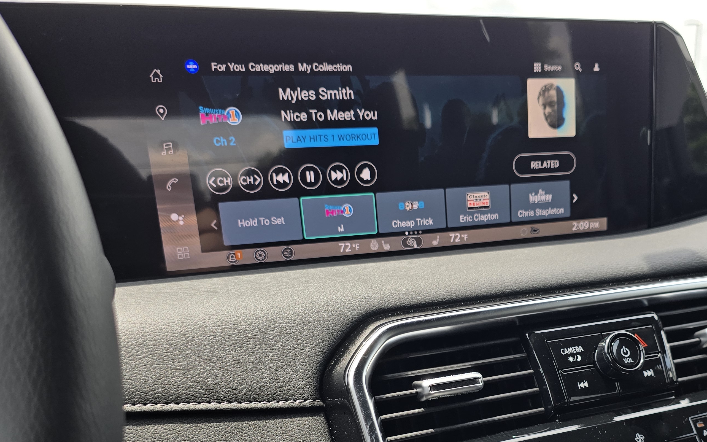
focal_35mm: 38
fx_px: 732
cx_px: 457
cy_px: 383
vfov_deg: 32.2
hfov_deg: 50.8
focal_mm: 6.3
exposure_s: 1/208
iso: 12
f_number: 1.7
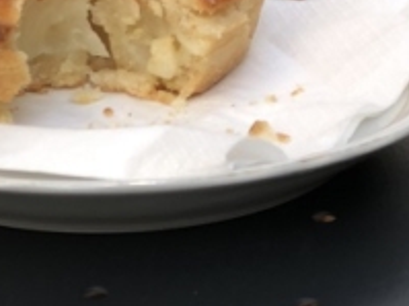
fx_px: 2385
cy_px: -371
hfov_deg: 9.7
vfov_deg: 7.0
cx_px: -13
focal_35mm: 202
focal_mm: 6.6
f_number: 2.8
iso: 20
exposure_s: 1/137
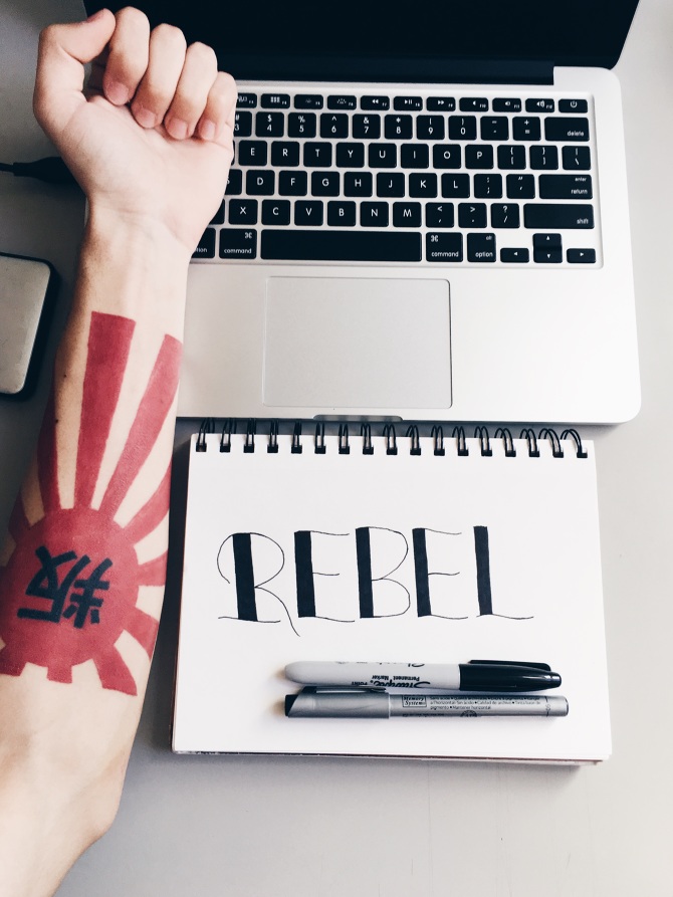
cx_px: 336
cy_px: 448
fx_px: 752
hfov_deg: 48.2
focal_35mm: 29
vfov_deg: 61.7
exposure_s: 1/120
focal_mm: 4.15
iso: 40
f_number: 2.2
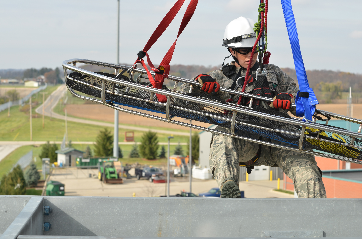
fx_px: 1129
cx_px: 181
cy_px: 120
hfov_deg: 18.2
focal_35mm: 112
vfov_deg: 12.1
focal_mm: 75
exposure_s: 1/250
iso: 100
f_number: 7.1
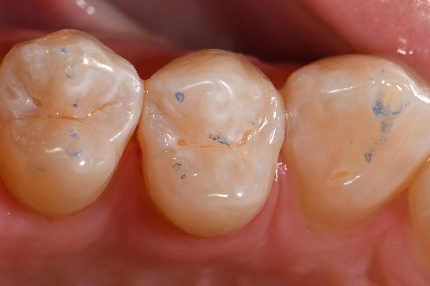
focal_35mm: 157
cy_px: 143
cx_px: 215
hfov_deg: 13.1
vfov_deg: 8.7
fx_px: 1874
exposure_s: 1/160
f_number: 32
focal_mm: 105
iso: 200
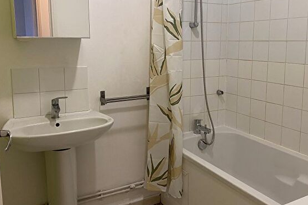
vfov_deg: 38.8
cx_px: 168
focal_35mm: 34
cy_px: 86
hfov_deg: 55.7
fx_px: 291
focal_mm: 4.25
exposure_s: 1/50
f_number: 1.8
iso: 100
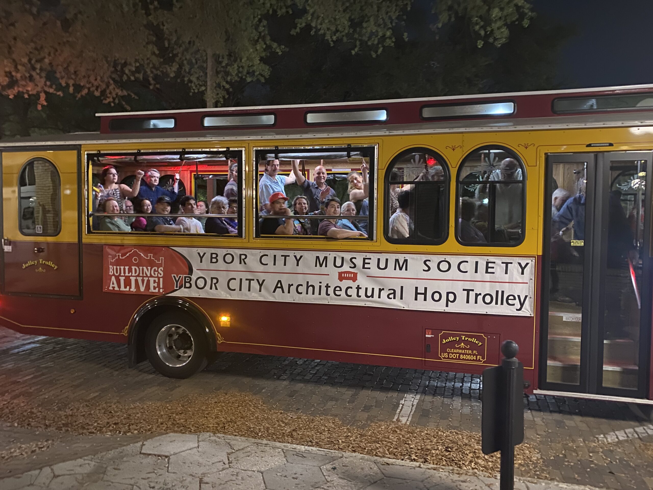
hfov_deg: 67.3
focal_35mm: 26
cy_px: 245
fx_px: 490
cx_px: 326
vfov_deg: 53.1
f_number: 1.8
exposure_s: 1/18
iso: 1000
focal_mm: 4.25
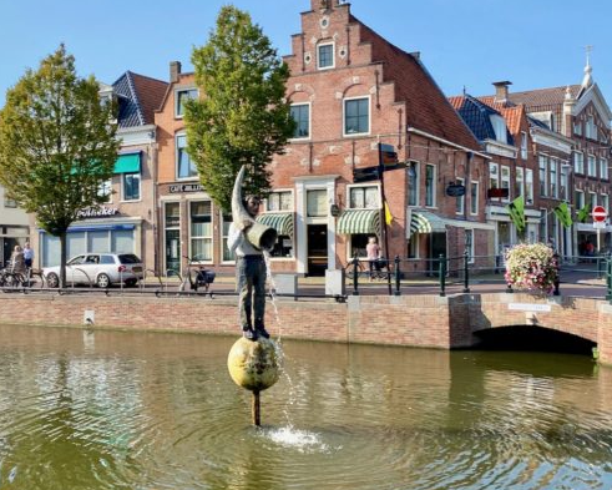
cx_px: 309
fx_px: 562
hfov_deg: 57.2
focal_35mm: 31
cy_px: 226
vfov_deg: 47.1
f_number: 1.8
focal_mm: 4.25
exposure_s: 1/2222
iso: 32
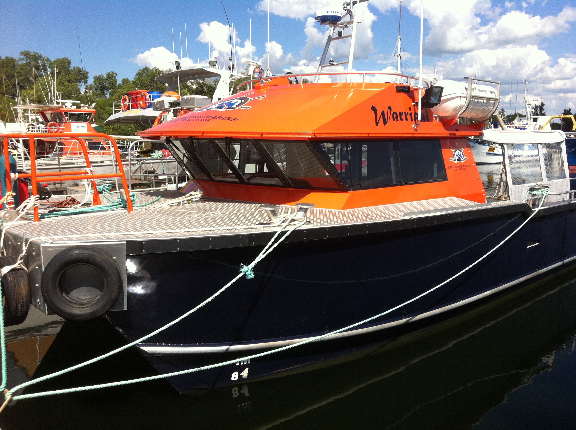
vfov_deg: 40.6
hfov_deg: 52.7
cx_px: 288
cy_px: 215
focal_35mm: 35
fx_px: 581
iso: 80
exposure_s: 1/1160
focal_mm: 3.85
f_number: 2.8
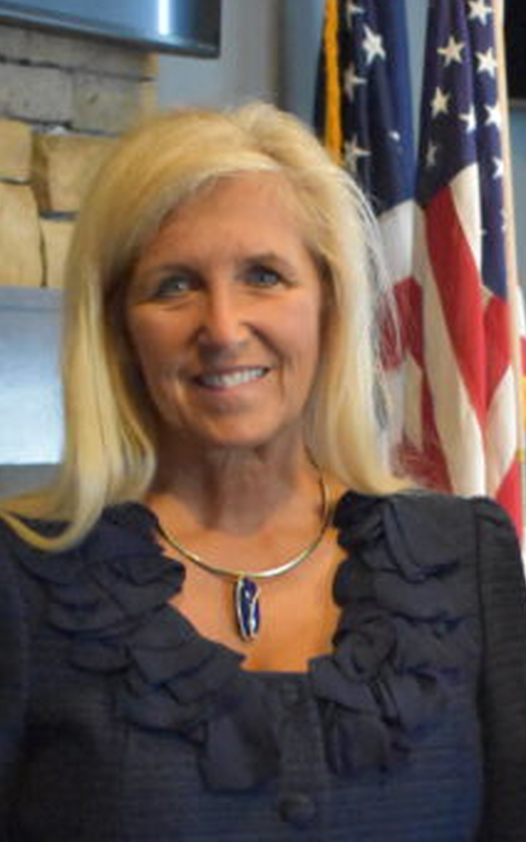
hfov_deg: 12.2
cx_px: 576
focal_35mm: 106
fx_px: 2430
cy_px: 395
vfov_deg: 19.6
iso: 11400
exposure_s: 1/125
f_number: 4.2
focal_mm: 28
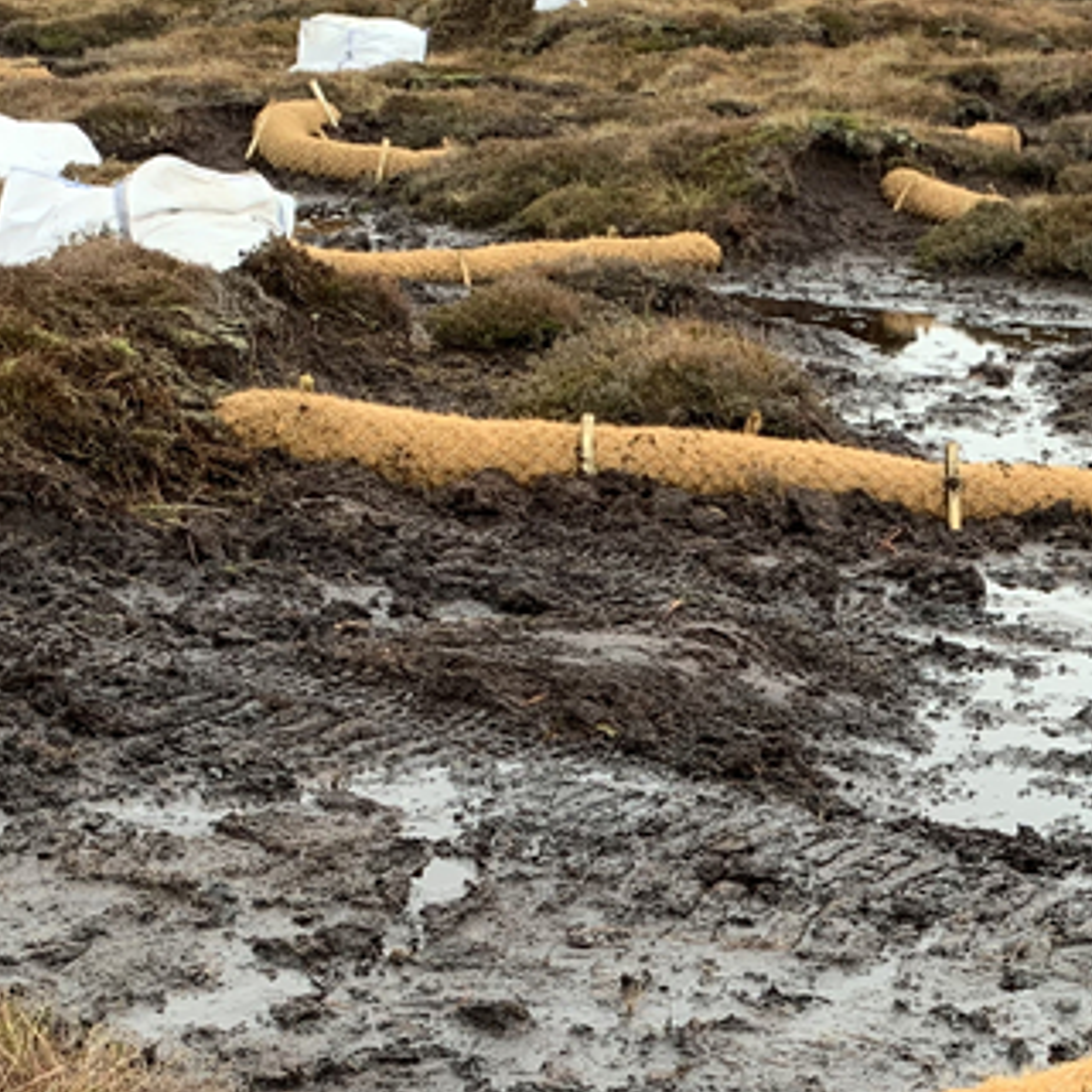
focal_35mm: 71
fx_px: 2534
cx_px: 1123
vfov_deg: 23.8
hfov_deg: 23.2
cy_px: 926
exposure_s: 1/121
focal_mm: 4.25
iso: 80
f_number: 1.8
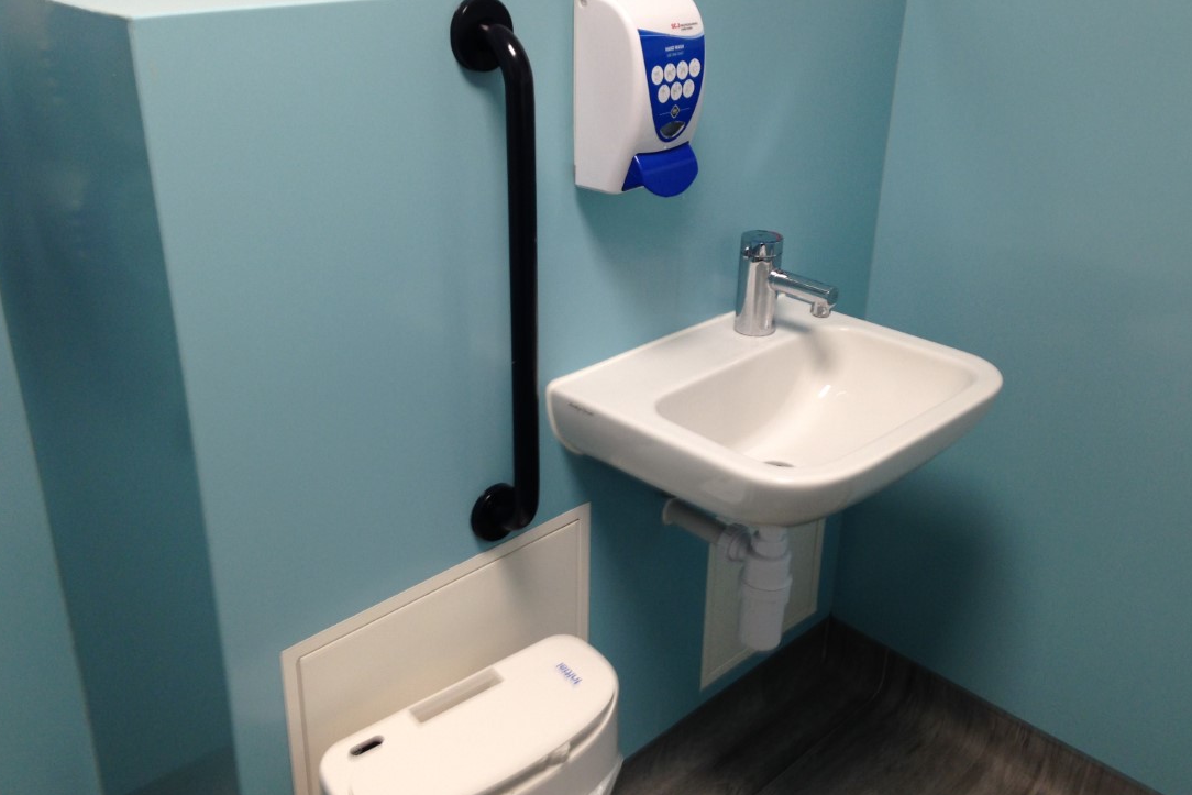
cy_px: 405
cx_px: 627
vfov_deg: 35.1
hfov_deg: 50.7
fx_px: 1258
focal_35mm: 38
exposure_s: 1/20
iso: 64
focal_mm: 4.12
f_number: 2.4
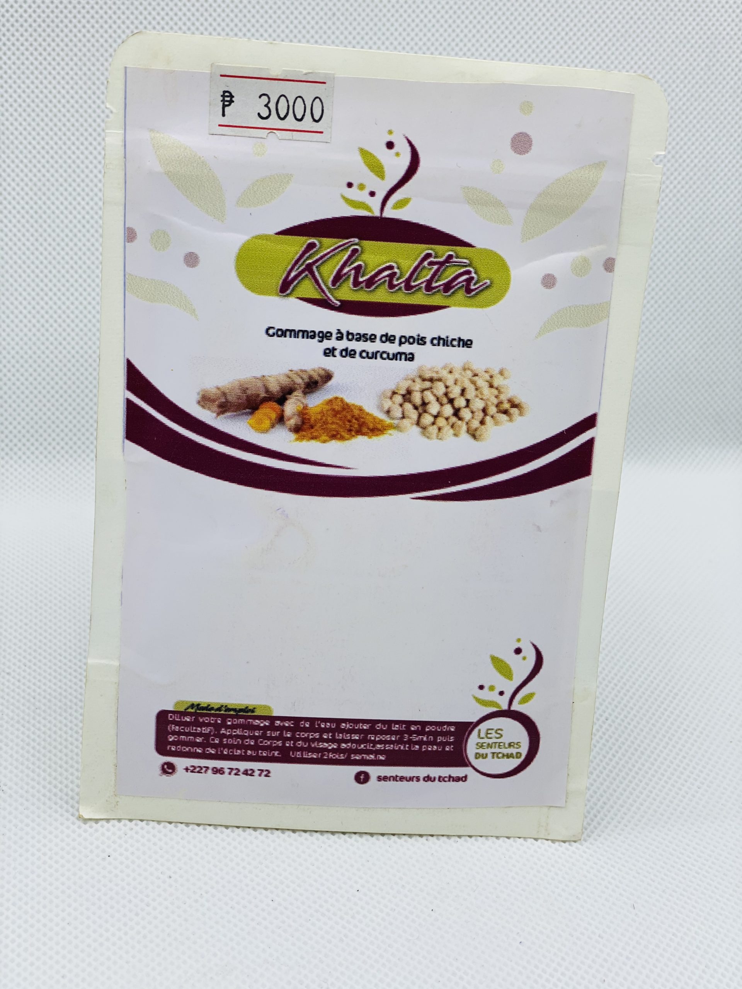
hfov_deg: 28.0
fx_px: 1486
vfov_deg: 36.8
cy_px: 494
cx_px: 371
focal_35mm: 52
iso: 20
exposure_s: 1/236
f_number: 2
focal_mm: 6
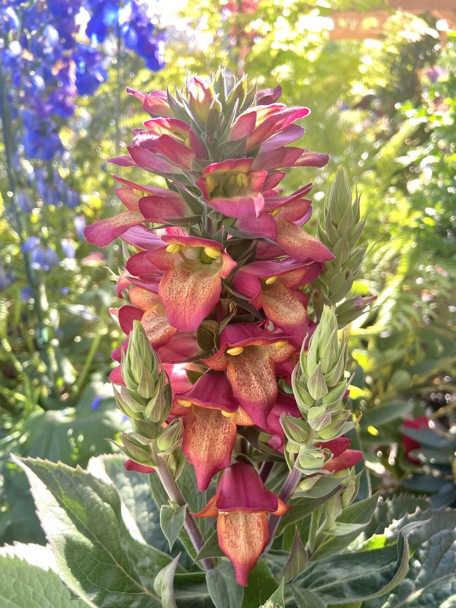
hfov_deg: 53.1
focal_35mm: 26
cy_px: 304
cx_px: 228
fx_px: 457
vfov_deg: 67.3
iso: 64
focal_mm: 4.25
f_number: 1.8
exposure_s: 1/121
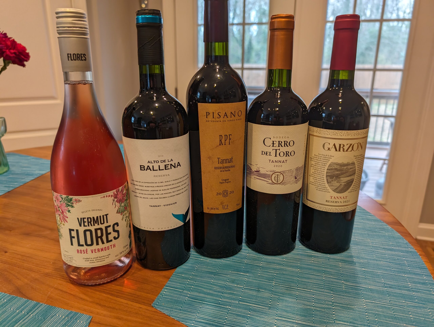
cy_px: 164
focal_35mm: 24
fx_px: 301
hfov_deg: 71.5
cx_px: 217
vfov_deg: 56.9
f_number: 1.68
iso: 50
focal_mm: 6.9
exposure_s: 1/40
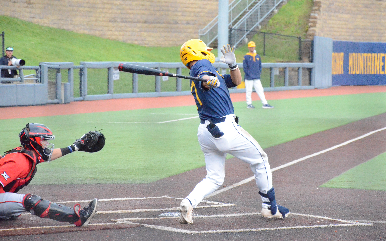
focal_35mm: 177
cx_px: 201
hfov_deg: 11.9
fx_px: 1857
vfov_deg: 7.4
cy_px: 109
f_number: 5.6
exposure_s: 1/4000
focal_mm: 105
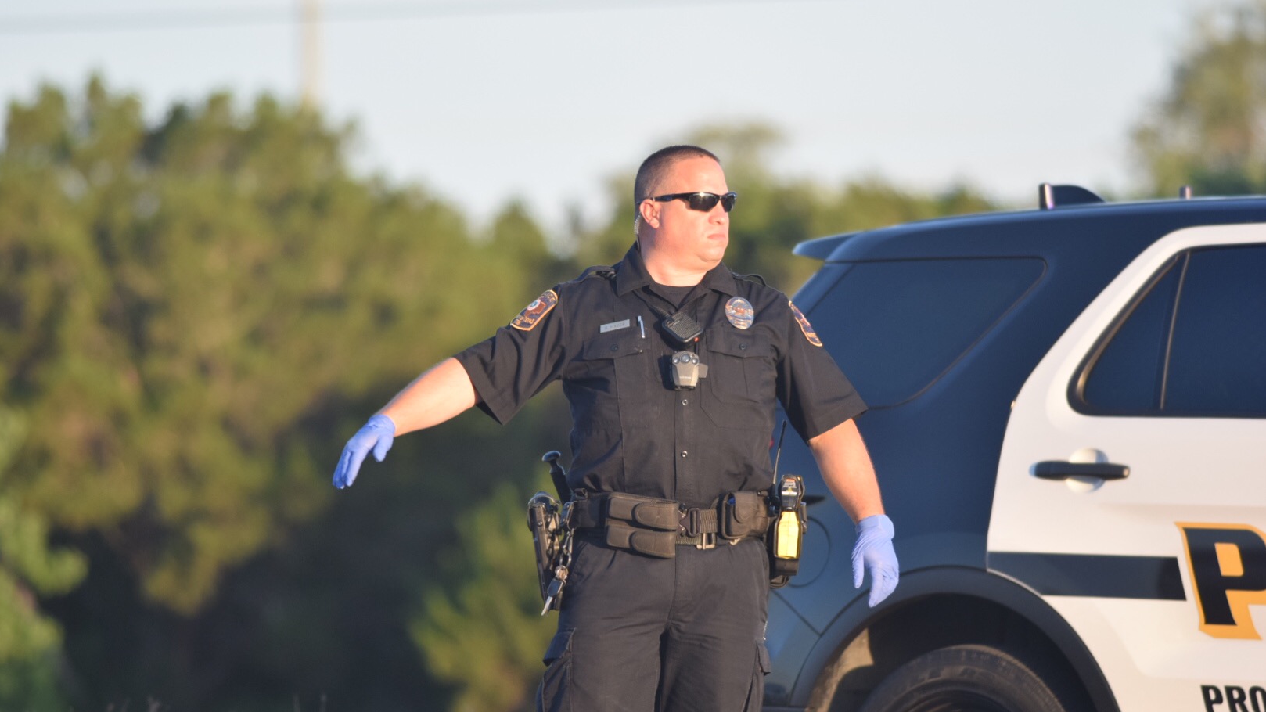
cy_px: 397
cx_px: 633
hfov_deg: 4.6
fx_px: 15844
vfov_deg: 2.6
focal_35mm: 472
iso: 560
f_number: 4
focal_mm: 300
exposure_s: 1/1000
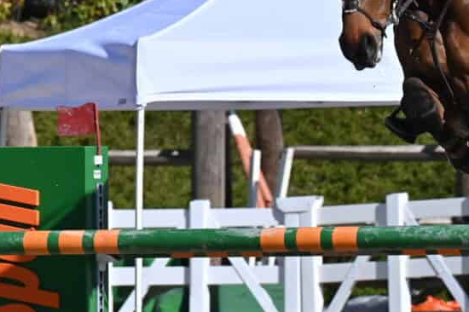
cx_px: 474
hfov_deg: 3.0
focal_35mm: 698
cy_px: 185
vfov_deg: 2.0
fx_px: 9088
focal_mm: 200
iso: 200
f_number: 8
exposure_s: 1/1000
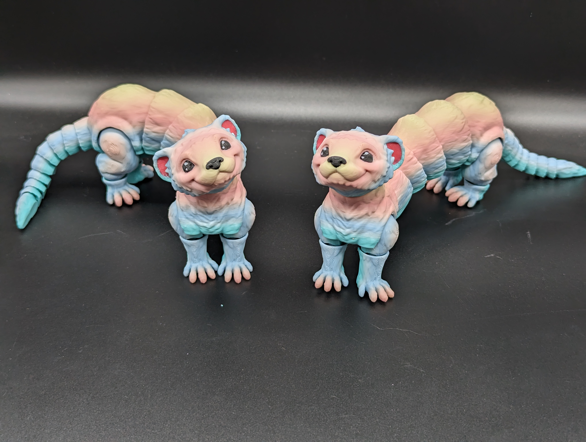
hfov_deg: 39.6
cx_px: 293
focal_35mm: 48
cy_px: 221
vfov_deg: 30.3
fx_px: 814
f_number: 1.85
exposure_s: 1/133
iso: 49
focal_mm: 6.81
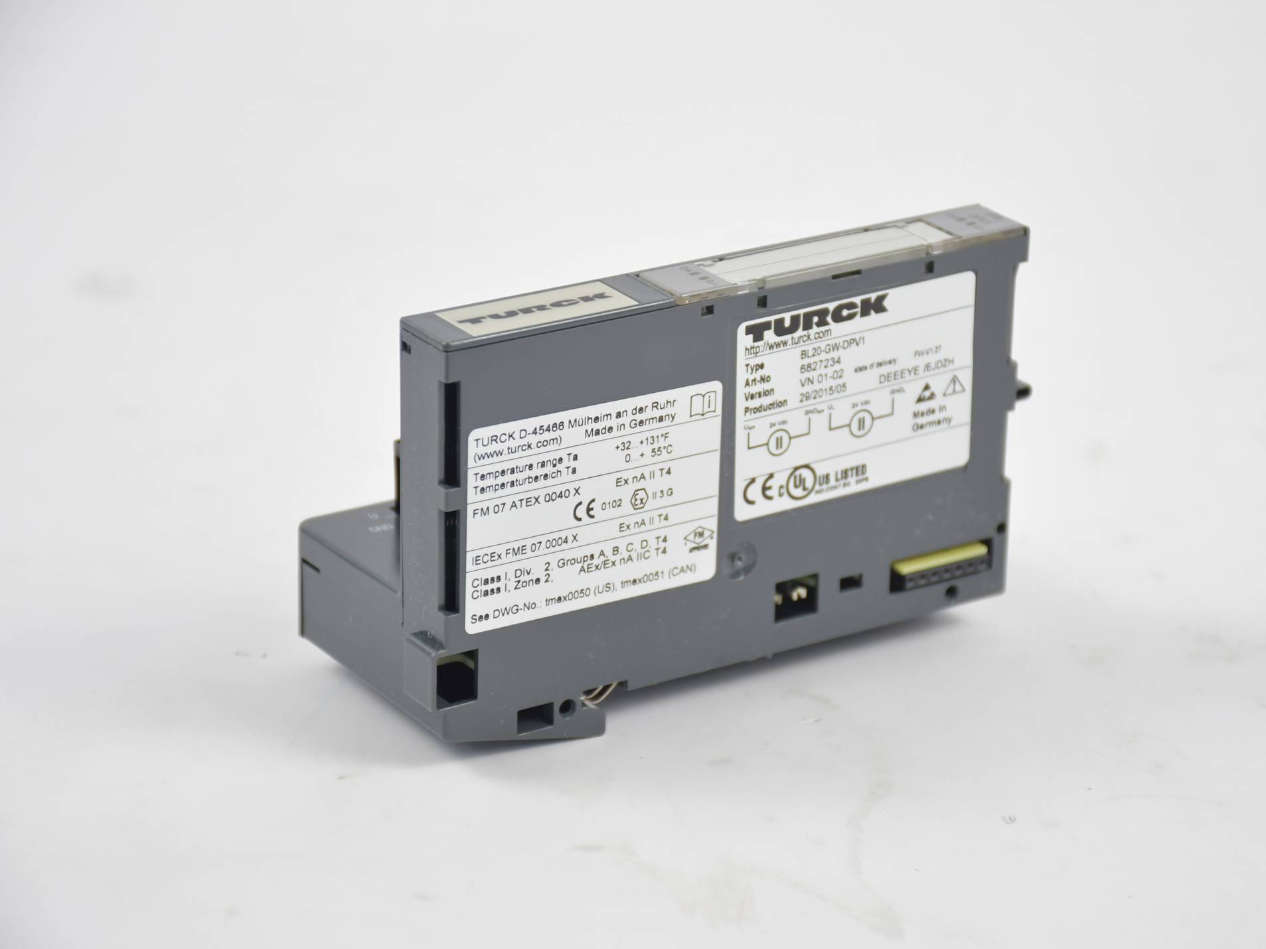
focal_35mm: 122
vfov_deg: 12.1
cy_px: 477
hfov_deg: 16.1
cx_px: 707
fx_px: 4462
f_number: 5
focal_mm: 75
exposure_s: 1/125
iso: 1000
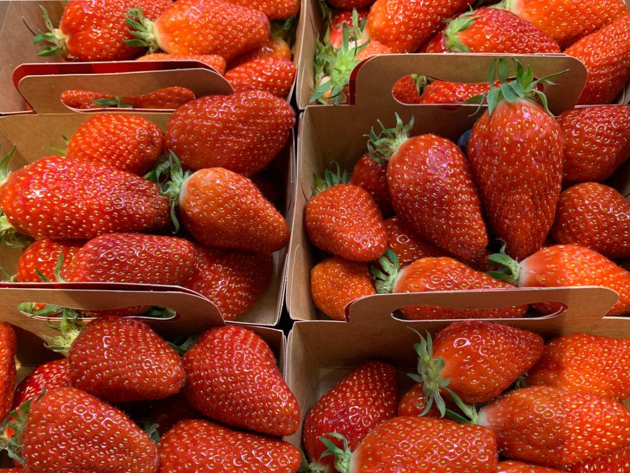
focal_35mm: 26
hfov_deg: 67.3
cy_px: 236
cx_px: 315
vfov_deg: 53.1
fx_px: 473
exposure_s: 1/50
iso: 160
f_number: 1.8
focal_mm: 4.25
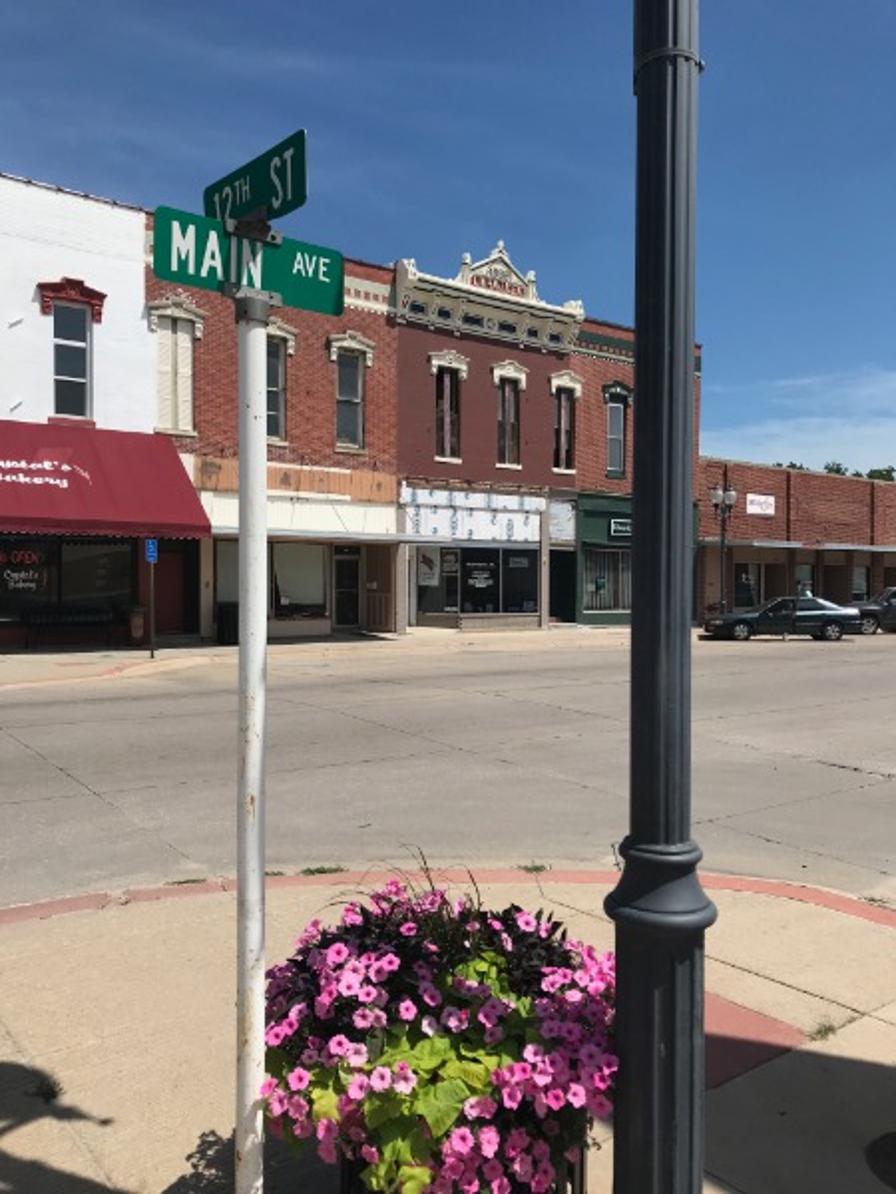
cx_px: 448
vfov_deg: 63.4
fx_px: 966
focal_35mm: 28
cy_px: 597
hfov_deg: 49.7
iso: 20
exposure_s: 1/3425
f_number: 1.8
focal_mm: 3.99
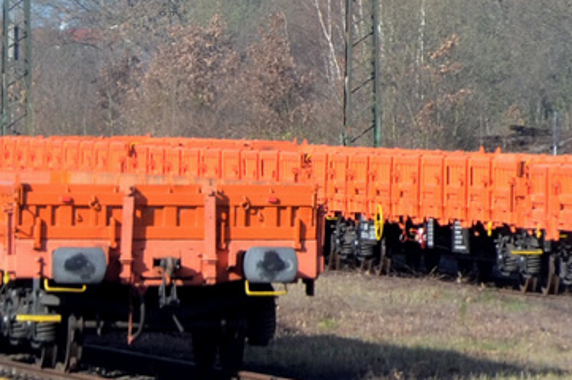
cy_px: -30
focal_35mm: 623
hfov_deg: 3.3
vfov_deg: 2.2
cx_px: 1188
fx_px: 9890
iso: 400
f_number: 8
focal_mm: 92
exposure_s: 1/500
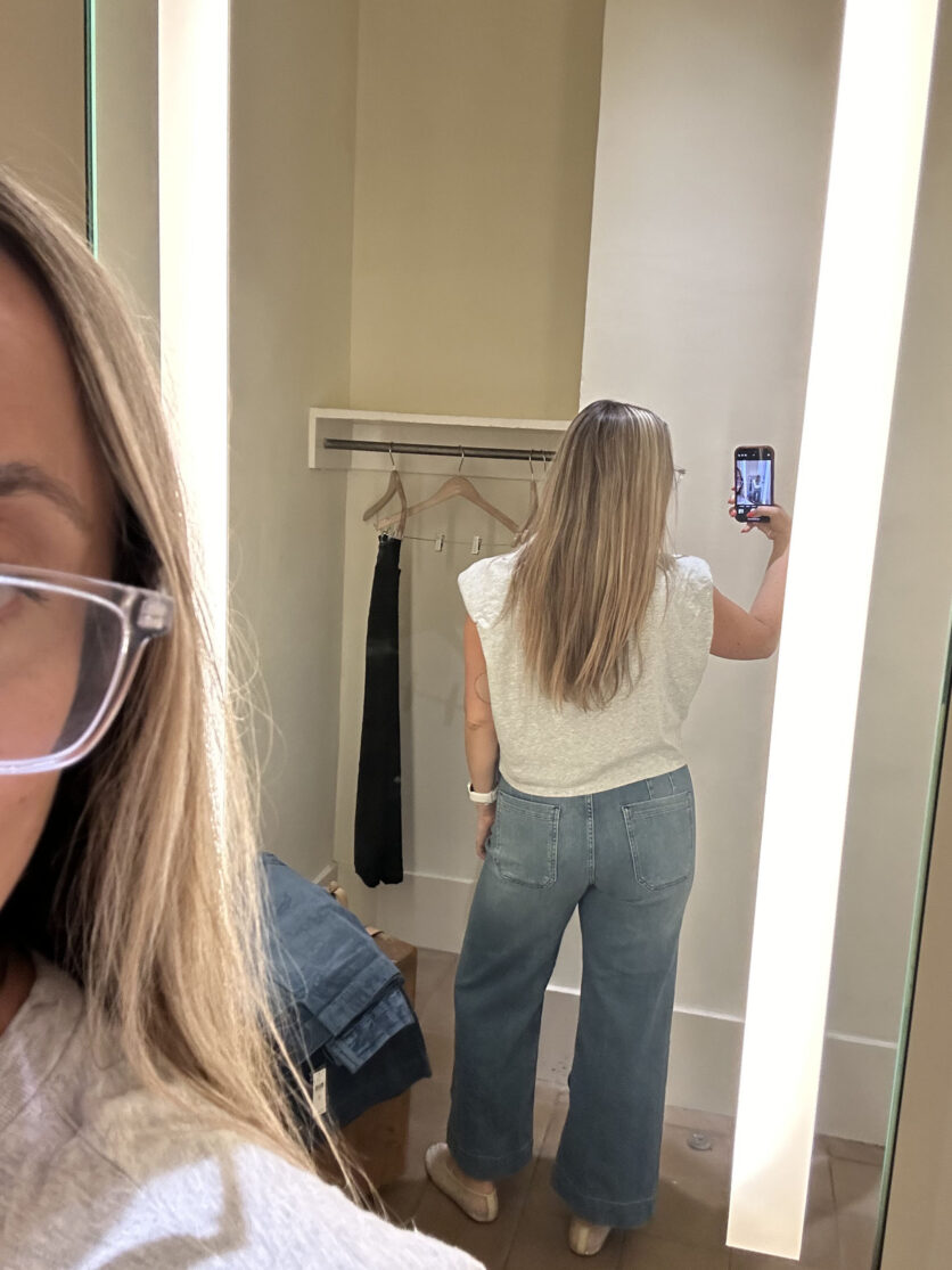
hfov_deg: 46.8
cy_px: 635
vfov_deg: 60.0
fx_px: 1100
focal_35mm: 30
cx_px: 476
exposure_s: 1/60
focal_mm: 2.69
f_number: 1.9
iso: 200
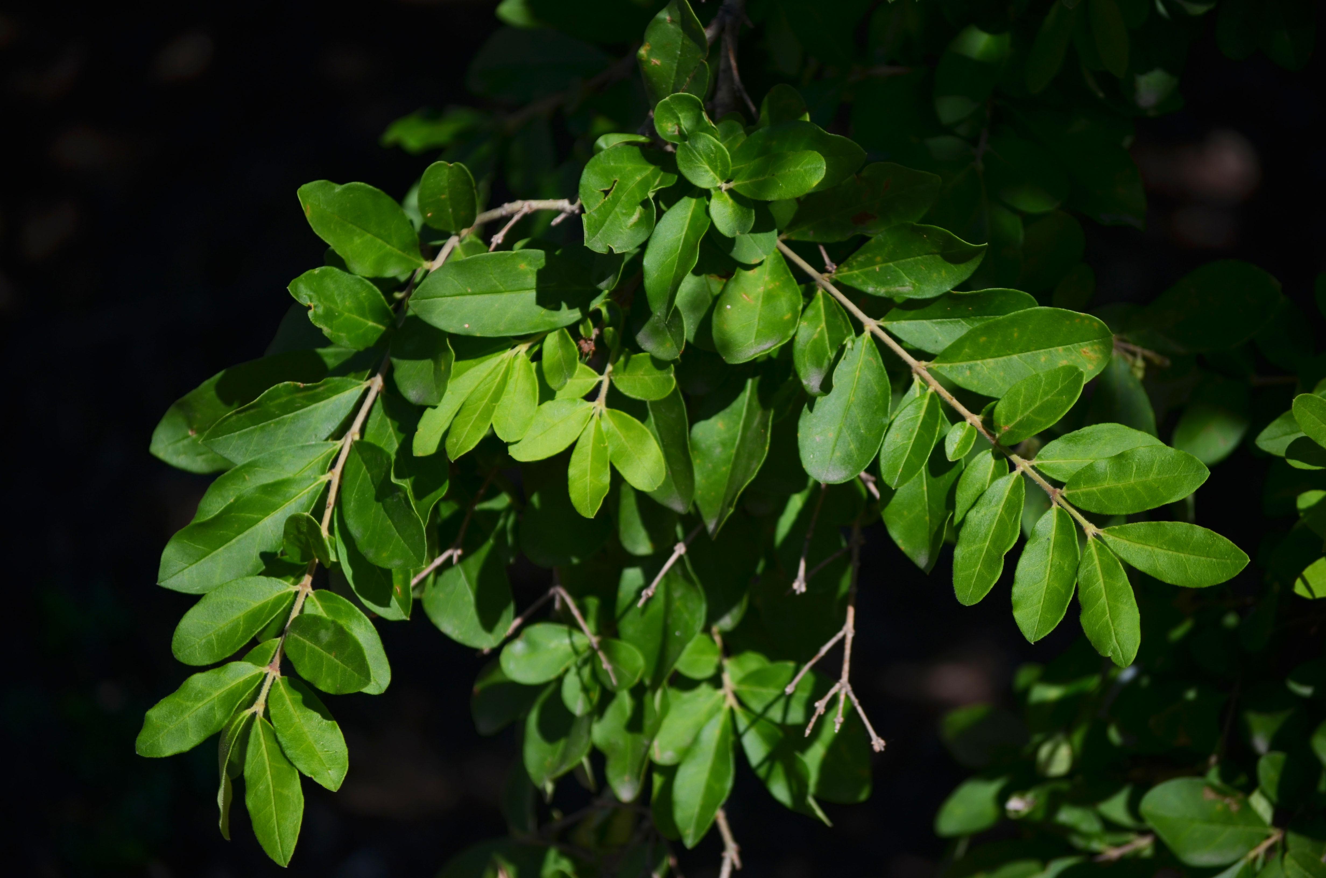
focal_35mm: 183
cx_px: 663
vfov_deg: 7.5
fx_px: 6727
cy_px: 439
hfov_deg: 11.3
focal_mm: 122
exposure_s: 1/1600
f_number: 4.8
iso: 100
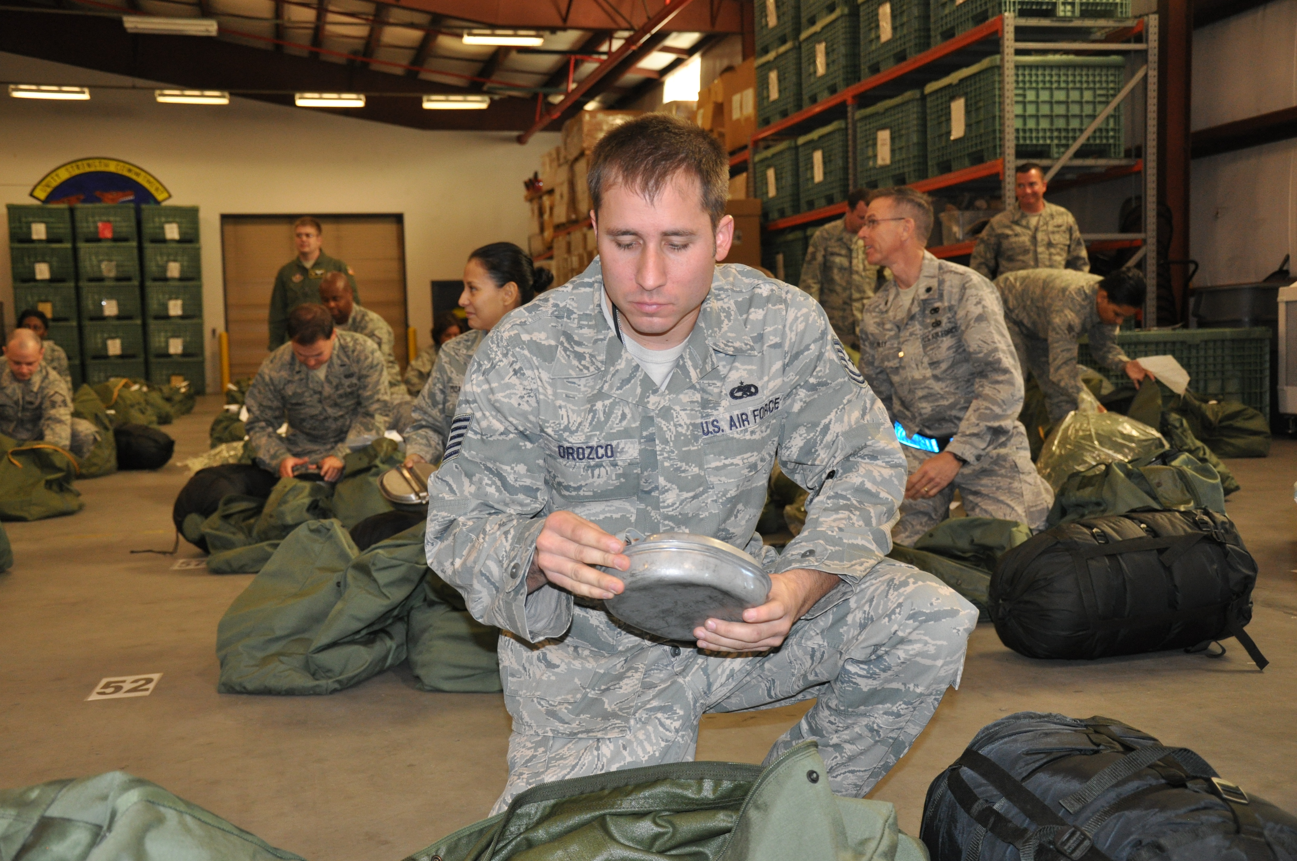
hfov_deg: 49.6
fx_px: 1403
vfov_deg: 34.1
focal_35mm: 39
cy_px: 430
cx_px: 648
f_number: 4
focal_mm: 26
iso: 800
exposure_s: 1/60
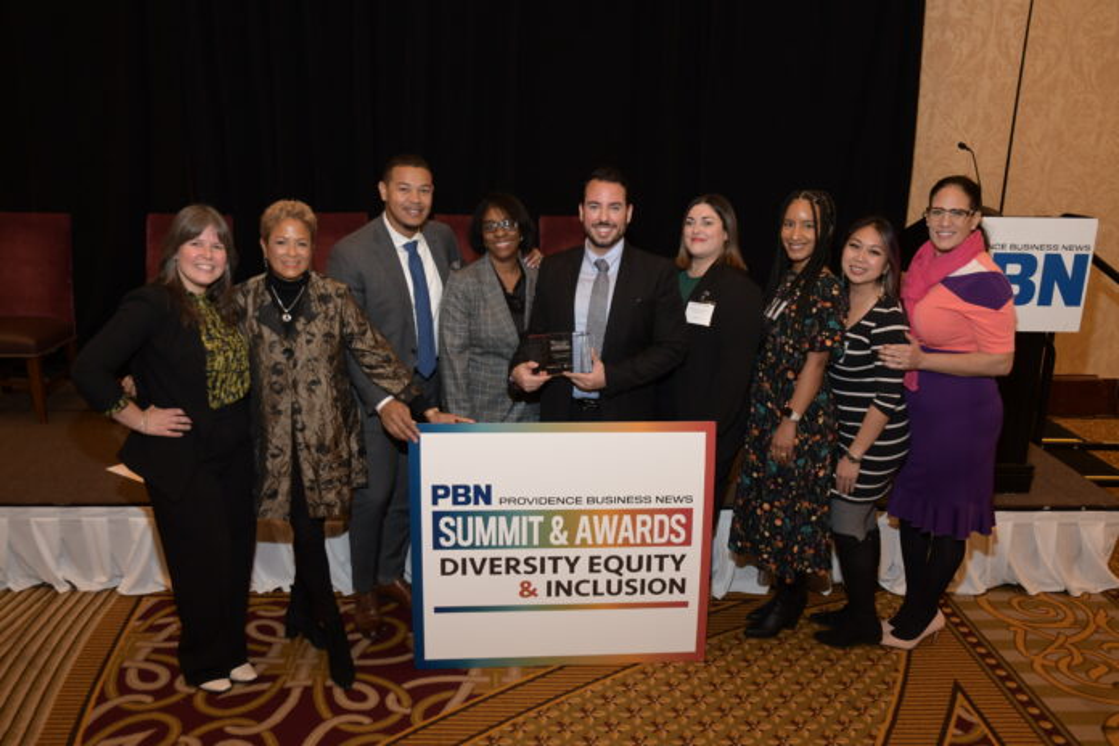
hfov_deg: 61.9
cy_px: 373
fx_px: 932
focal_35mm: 30
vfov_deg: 43.6
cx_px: 560
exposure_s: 1/100
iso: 640
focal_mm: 20
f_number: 4.5
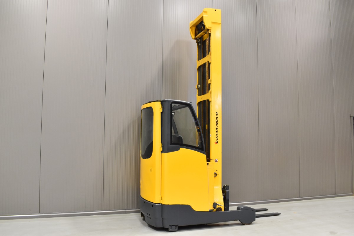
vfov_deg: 41.7
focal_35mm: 32
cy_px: 118
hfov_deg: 59.5
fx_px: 310
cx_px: 177
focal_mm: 21
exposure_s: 1/15
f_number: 7.1
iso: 1250
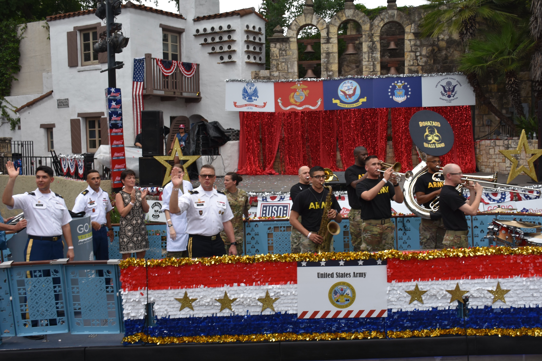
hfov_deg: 53.1
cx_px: 271
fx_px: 542
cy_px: 180
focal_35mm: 36
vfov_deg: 36.9
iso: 100
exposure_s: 1/125
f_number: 5.6
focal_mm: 24
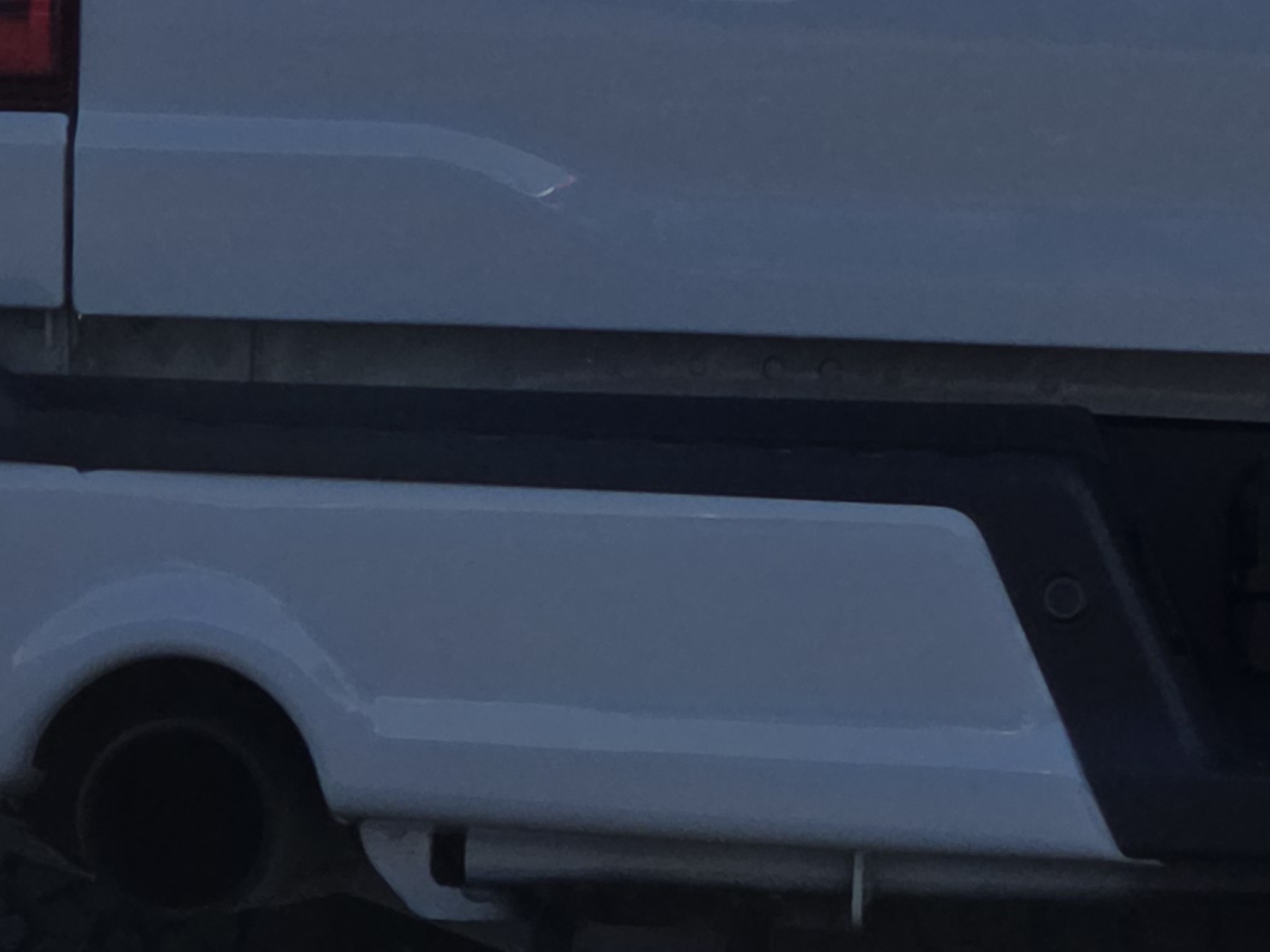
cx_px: 1533
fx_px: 9537
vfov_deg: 5.7
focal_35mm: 260
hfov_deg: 7.6
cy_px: -276
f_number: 2.4
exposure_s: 1/1033
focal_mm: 7
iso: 25
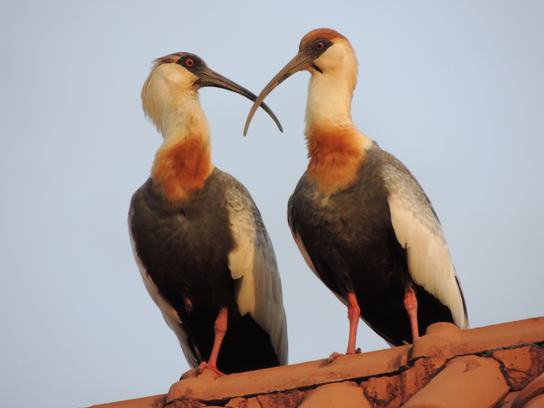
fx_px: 14209
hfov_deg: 2.2
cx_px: 272
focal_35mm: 904
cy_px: 204
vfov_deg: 1.6
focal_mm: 160.5
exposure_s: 1/320
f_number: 5.5
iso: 400
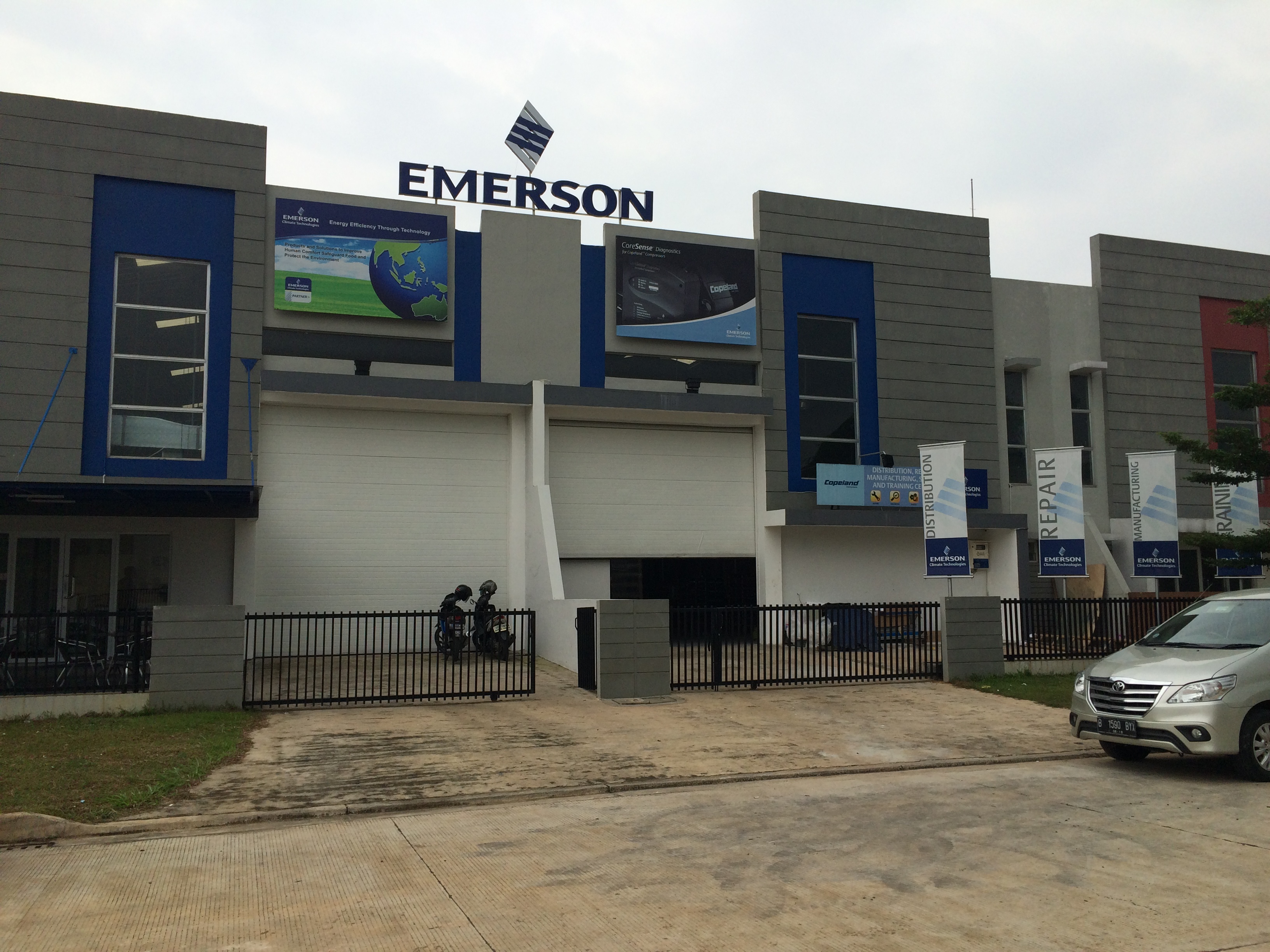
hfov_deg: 61.7
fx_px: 1064
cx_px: 635
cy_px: 476
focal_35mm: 29
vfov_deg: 48.2
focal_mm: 4.15
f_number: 2.2
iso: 32
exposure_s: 1/1208
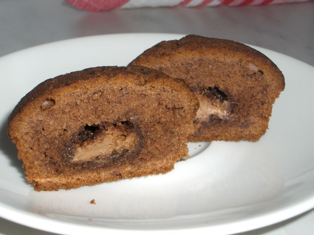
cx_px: 157
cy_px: 118
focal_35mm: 62
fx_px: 562
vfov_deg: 23.7
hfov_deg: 31.2
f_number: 5.6
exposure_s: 1/90
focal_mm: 10.19
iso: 100
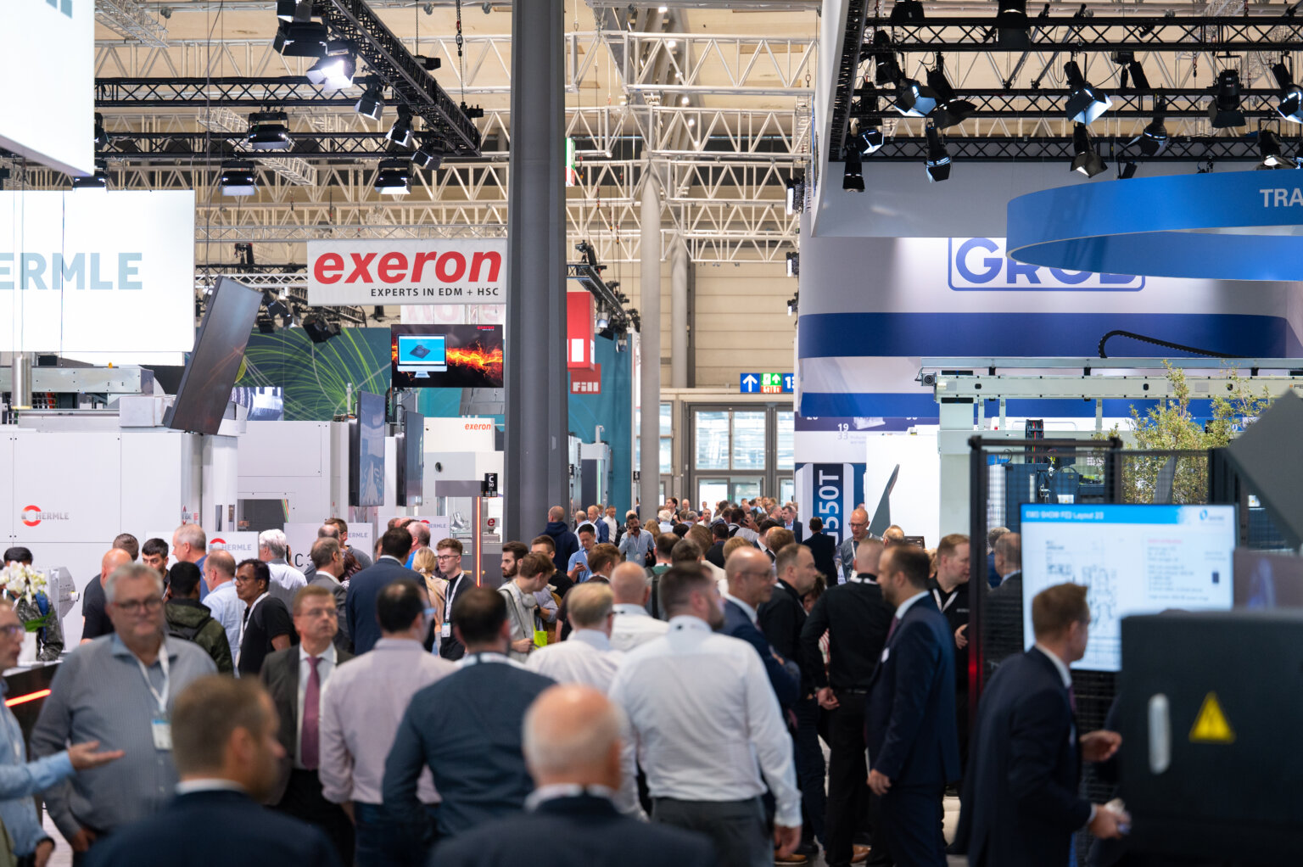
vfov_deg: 15.9
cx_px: 652
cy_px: 434
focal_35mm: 86
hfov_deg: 23.7
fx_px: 3111
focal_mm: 86
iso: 1600
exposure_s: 1/320
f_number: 2.8
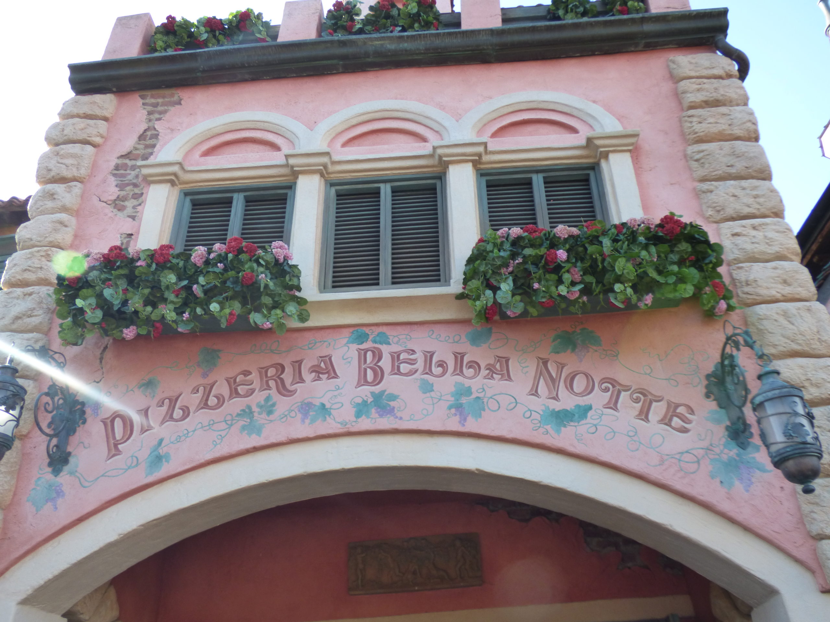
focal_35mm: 29
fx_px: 695
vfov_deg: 48.2
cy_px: 311
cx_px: 415
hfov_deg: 61.7
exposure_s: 1/250
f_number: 3.2
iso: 160
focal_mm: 5.04
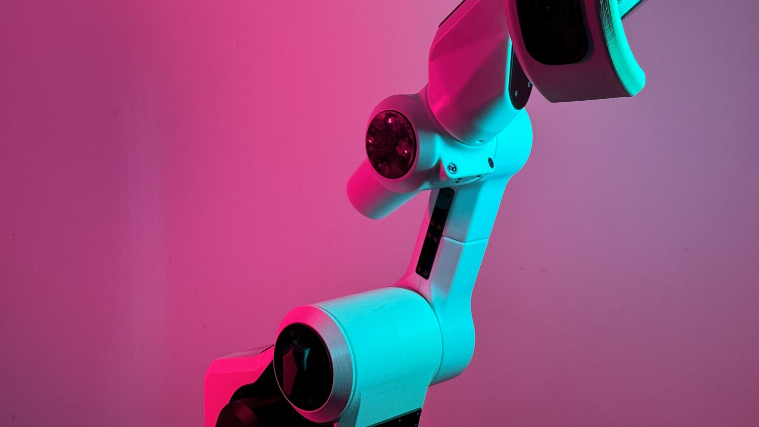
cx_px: 378
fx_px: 1066
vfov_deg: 22.5
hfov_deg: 39.2
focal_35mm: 53
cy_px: 143
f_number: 1.78
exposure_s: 1/40
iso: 400
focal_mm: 6.86
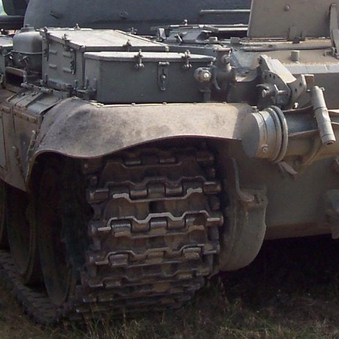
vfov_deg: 17.6
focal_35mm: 97
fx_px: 1075
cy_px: 10
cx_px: 269
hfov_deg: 17.8
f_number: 5.6
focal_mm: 5.6
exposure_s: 1/250
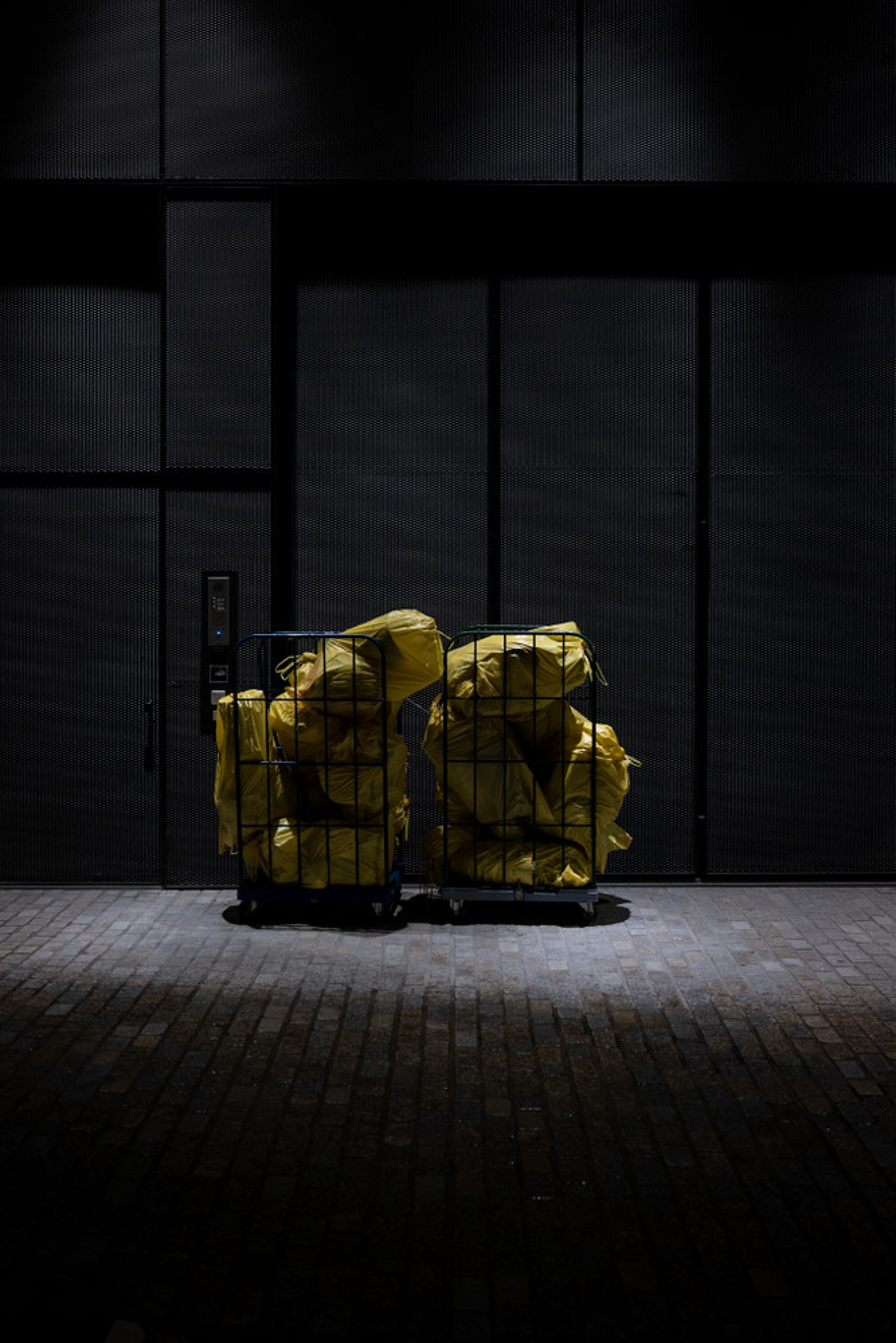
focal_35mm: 35
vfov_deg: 54.4
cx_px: 448
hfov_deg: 37.9
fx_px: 1306
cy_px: 672
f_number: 2
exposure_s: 1/60
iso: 400
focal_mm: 35
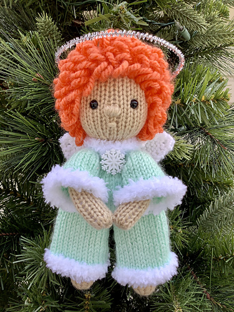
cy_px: 156
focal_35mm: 31
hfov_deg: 45.4
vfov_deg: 58.4
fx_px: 279
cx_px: 117
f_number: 2.4
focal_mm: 3.3
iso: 25
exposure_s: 1/216
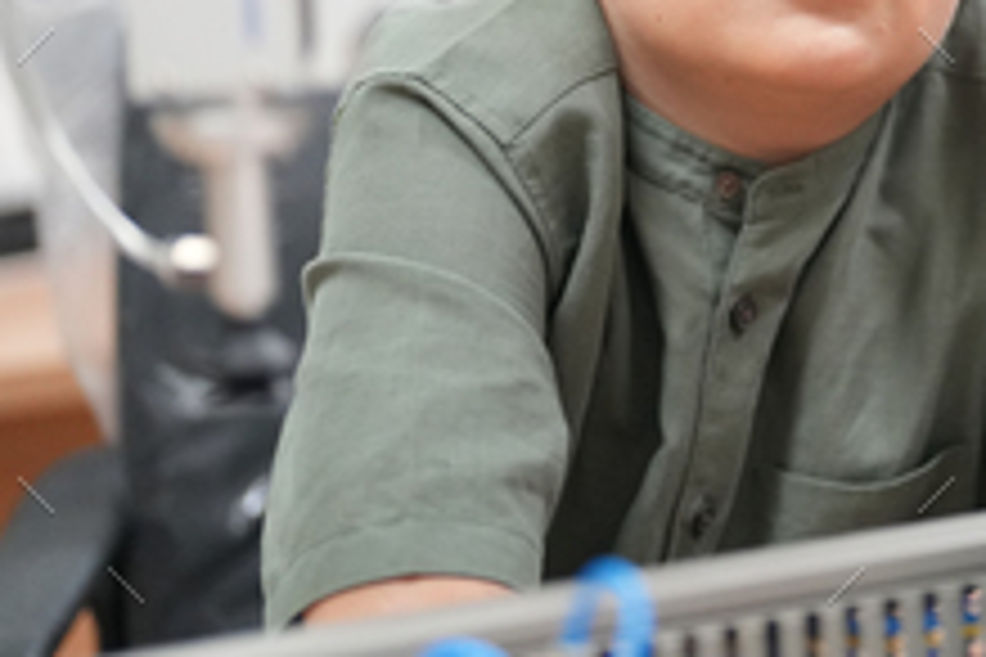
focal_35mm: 135
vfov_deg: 10.0
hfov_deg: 14.8
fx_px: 3697
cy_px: -196
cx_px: 1139
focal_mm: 50
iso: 2500
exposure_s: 1/571
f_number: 1.4
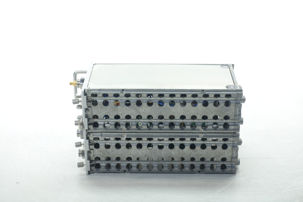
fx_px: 589
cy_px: 101
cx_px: 152
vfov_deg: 19.5
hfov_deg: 28.8
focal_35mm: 70
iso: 125
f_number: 3.2
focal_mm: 25.7
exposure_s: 1/80
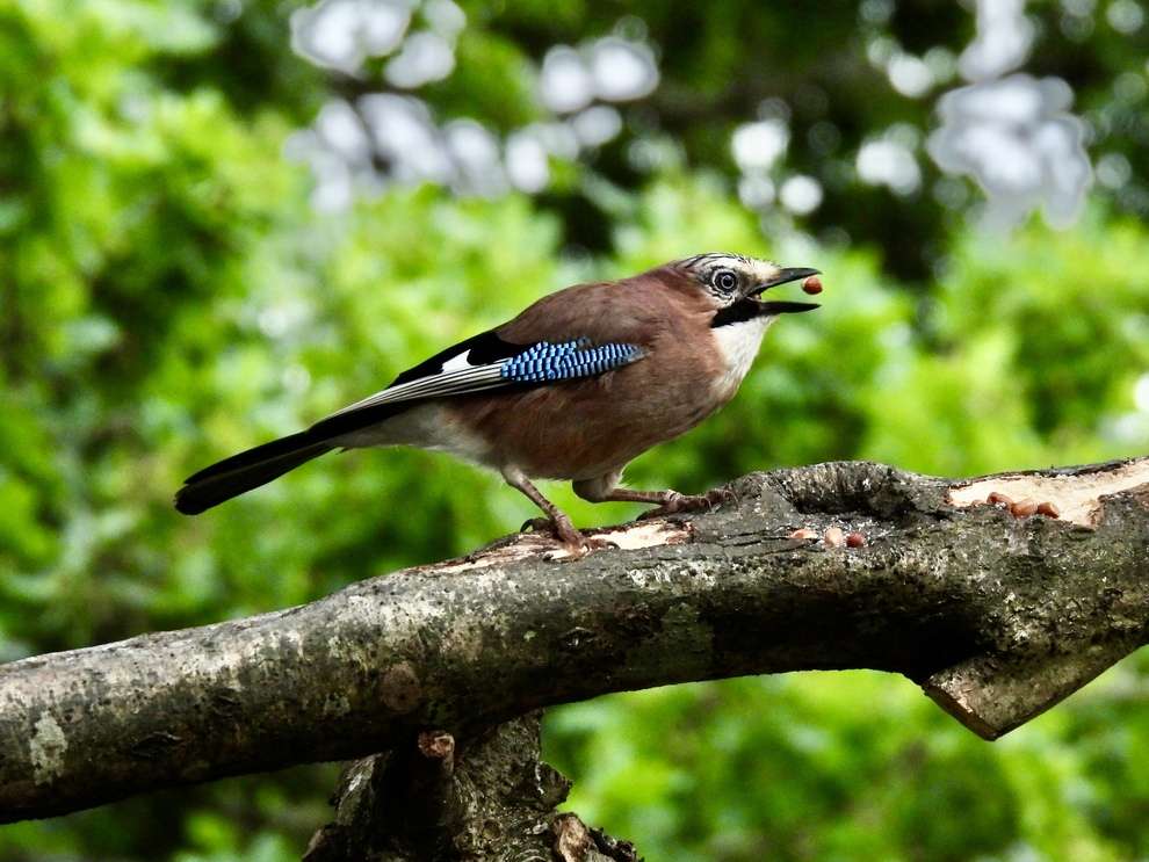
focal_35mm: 700
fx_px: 23241
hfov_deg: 2.8
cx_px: 574
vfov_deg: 2.1
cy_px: 431
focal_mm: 125
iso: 400
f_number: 5.6
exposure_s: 1/500
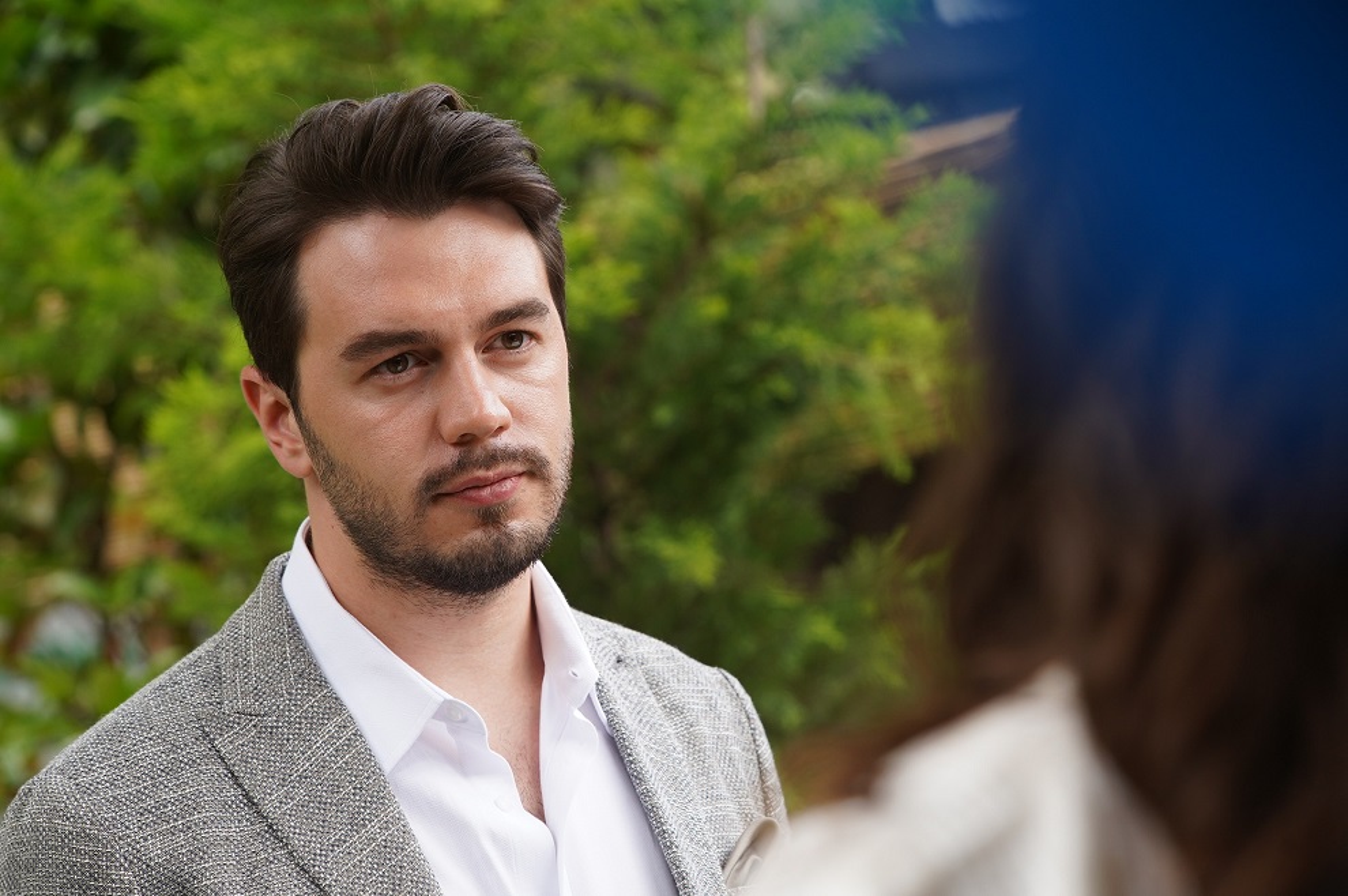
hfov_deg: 13.9
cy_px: 448
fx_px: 5536
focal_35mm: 148
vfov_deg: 9.3
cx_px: 674
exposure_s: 1/200
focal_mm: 148
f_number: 7.1
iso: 640
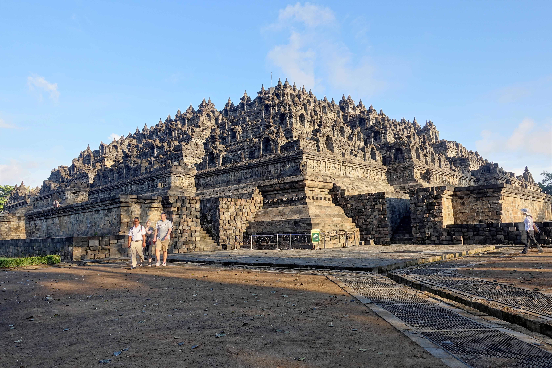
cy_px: 184
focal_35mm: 24
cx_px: 276
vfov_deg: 53.1
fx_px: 368
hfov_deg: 73.7
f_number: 5.6
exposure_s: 1/125
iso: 125
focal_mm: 8.8
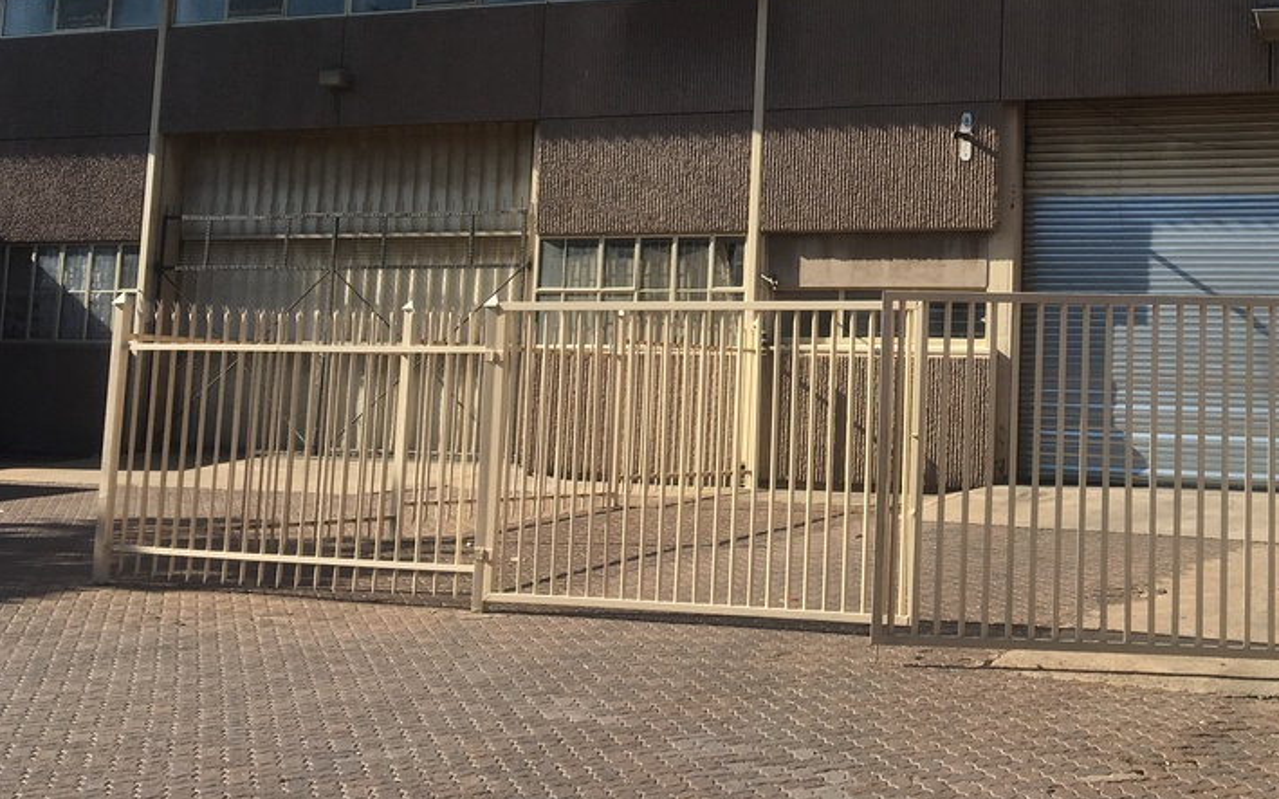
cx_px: 994
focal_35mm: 52
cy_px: 215
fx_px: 1812
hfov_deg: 37.7
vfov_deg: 24.6
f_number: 2.2
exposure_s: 1/1221
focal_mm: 4.15
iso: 25
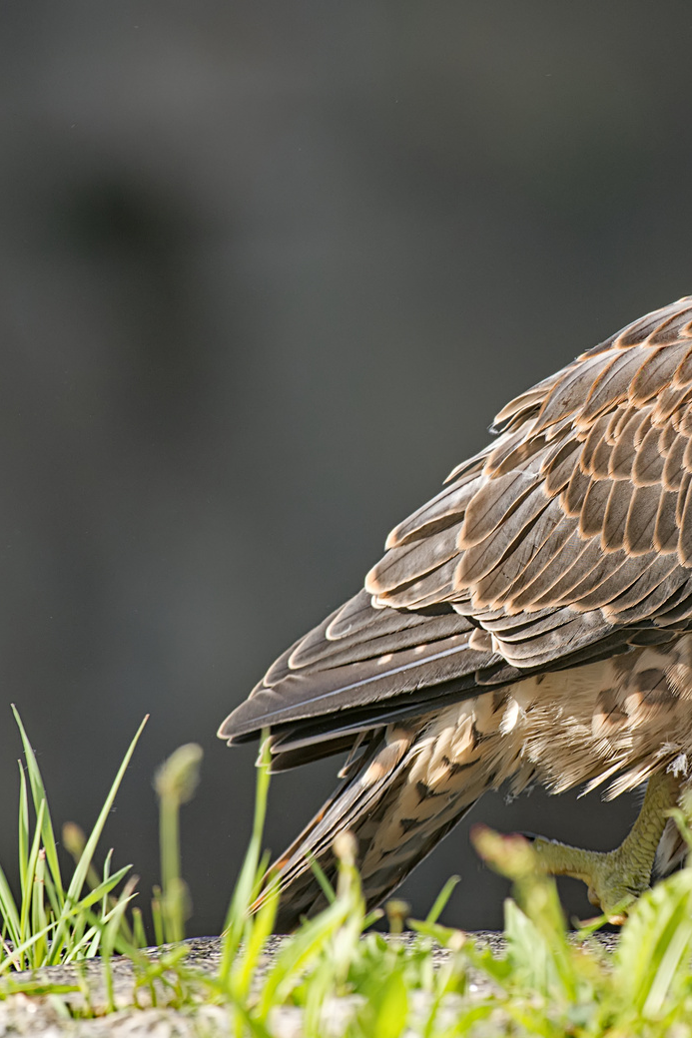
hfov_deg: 1.2
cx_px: 671
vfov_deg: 1.8
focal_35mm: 1168
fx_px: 33686
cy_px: 531
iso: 400
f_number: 8
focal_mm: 500
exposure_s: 1/320
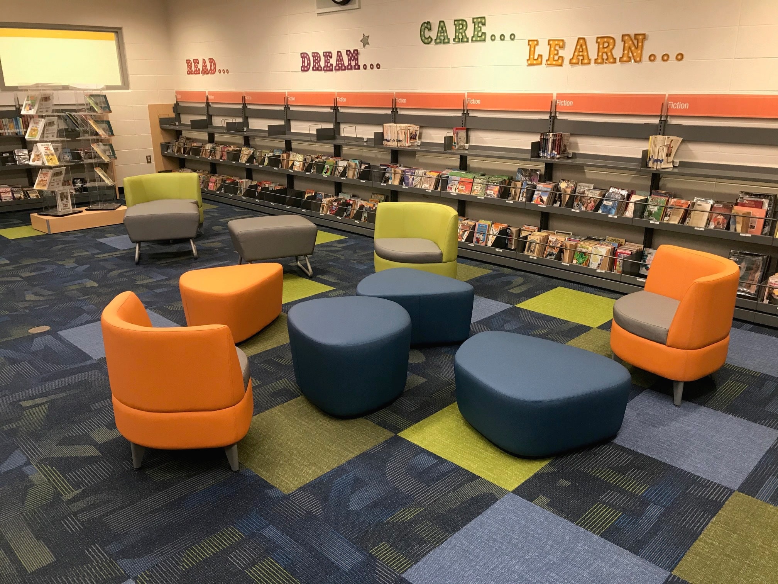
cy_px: 292
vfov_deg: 49.7
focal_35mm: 28
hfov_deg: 63.4
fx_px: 629
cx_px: 389
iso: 40
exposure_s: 1/20
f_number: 1.8
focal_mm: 3.99
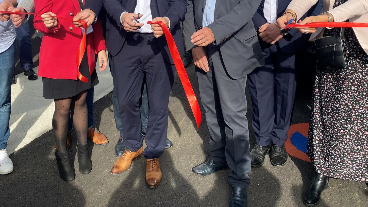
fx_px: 390
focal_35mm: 40
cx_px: 166
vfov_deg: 28.5
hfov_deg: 50.4
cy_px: 19
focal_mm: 4.25
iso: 32
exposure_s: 1/2358
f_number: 1.8
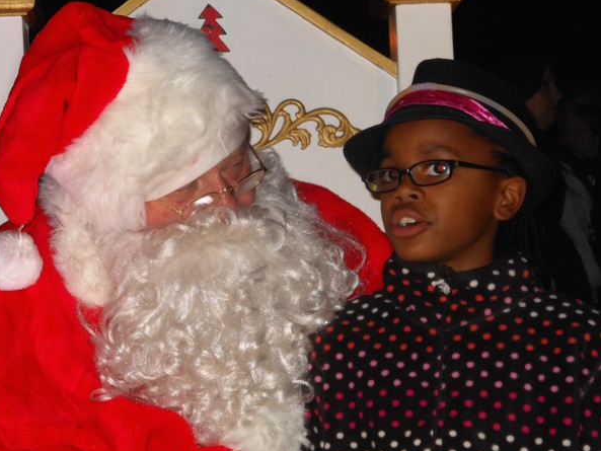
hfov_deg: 22.0
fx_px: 1546
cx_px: 266
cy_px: 230
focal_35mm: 89
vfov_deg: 16.6
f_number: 4.3
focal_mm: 11.7
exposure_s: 1/60
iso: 200
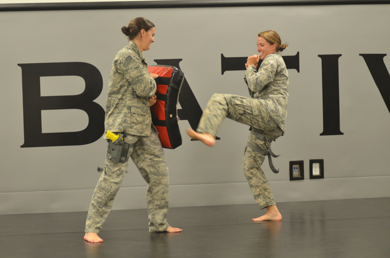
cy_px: 129
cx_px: 195
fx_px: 1297
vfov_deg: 11.4
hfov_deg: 17.1
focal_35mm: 120
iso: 1000
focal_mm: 80
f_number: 2.8
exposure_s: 1/60
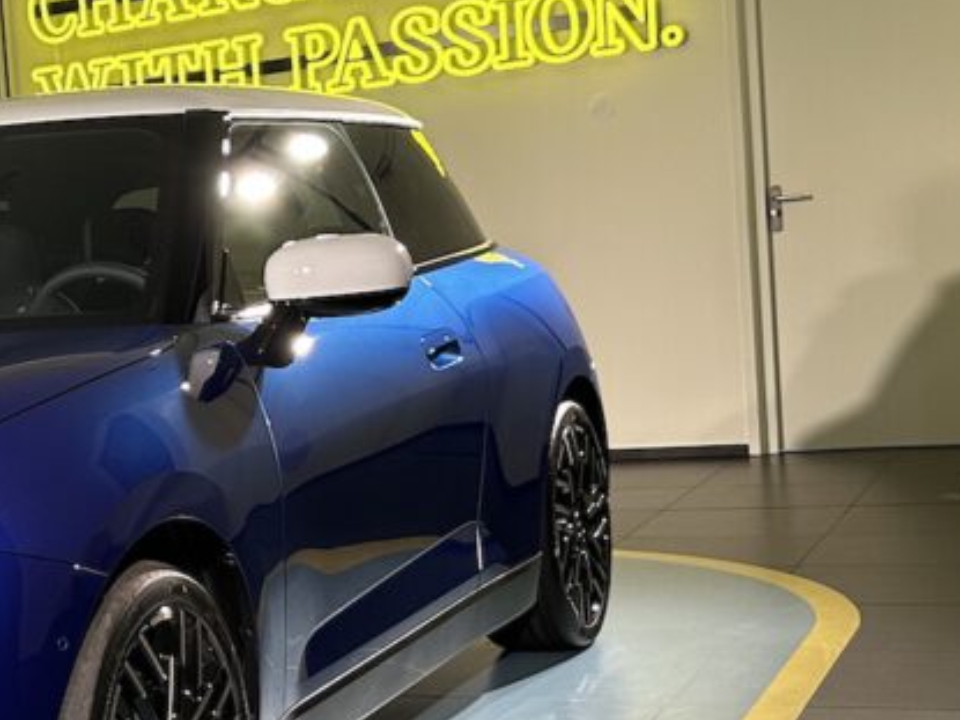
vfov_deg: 19.8
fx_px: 2052
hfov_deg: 24.4
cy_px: 465
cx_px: -118
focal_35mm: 74
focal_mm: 6.86
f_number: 1.78
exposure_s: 1/100
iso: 200
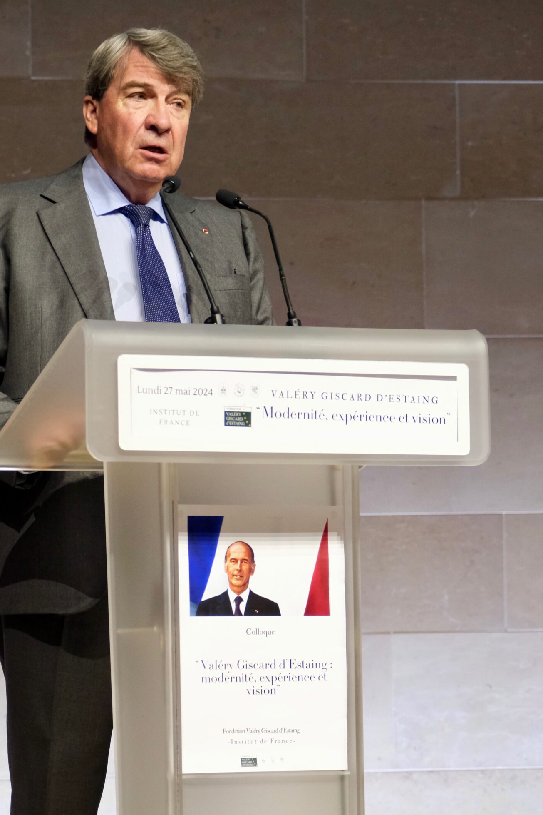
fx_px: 3551
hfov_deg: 8.7
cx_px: 247
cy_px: 531
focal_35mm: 157
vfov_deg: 13.1
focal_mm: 80
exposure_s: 1/120
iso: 2000
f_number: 4
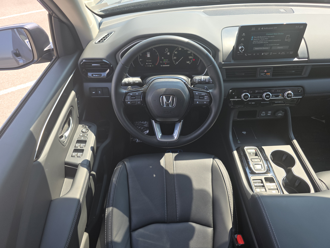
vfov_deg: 58.9
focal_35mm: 23
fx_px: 219
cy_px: 124
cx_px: 165
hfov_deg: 73.9
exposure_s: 1/359
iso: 25
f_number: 1.7
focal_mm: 6.3
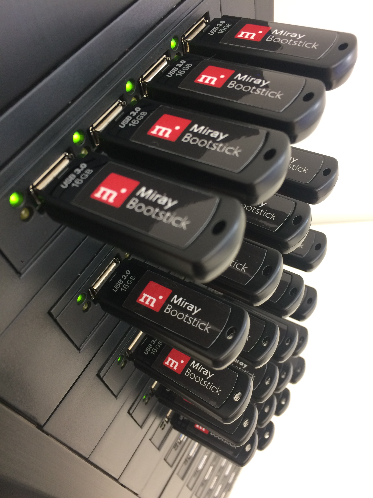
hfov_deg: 48.2
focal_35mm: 29
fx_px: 417
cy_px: 249
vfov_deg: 61.7
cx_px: 186
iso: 125
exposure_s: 1/33
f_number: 2.2
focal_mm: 4.15
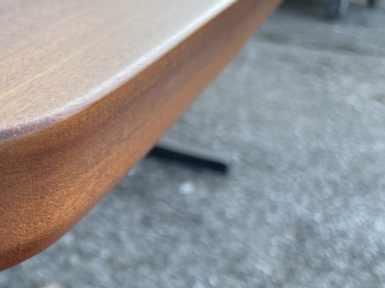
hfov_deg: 28.1
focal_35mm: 62
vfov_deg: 23.6
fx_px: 689
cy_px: 153
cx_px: -51
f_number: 1.6
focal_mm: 4.2
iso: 32
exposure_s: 1/274
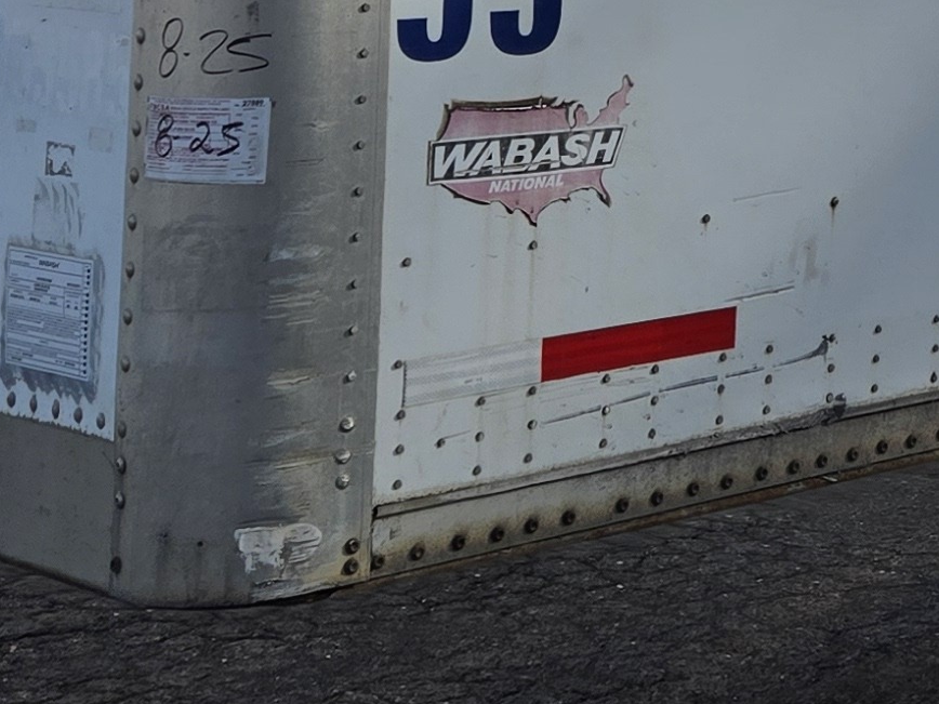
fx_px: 2875
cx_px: 1402
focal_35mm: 106
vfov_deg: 13.0
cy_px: -439
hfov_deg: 16.8
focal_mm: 5.4
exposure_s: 1/2921
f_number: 1.8
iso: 32
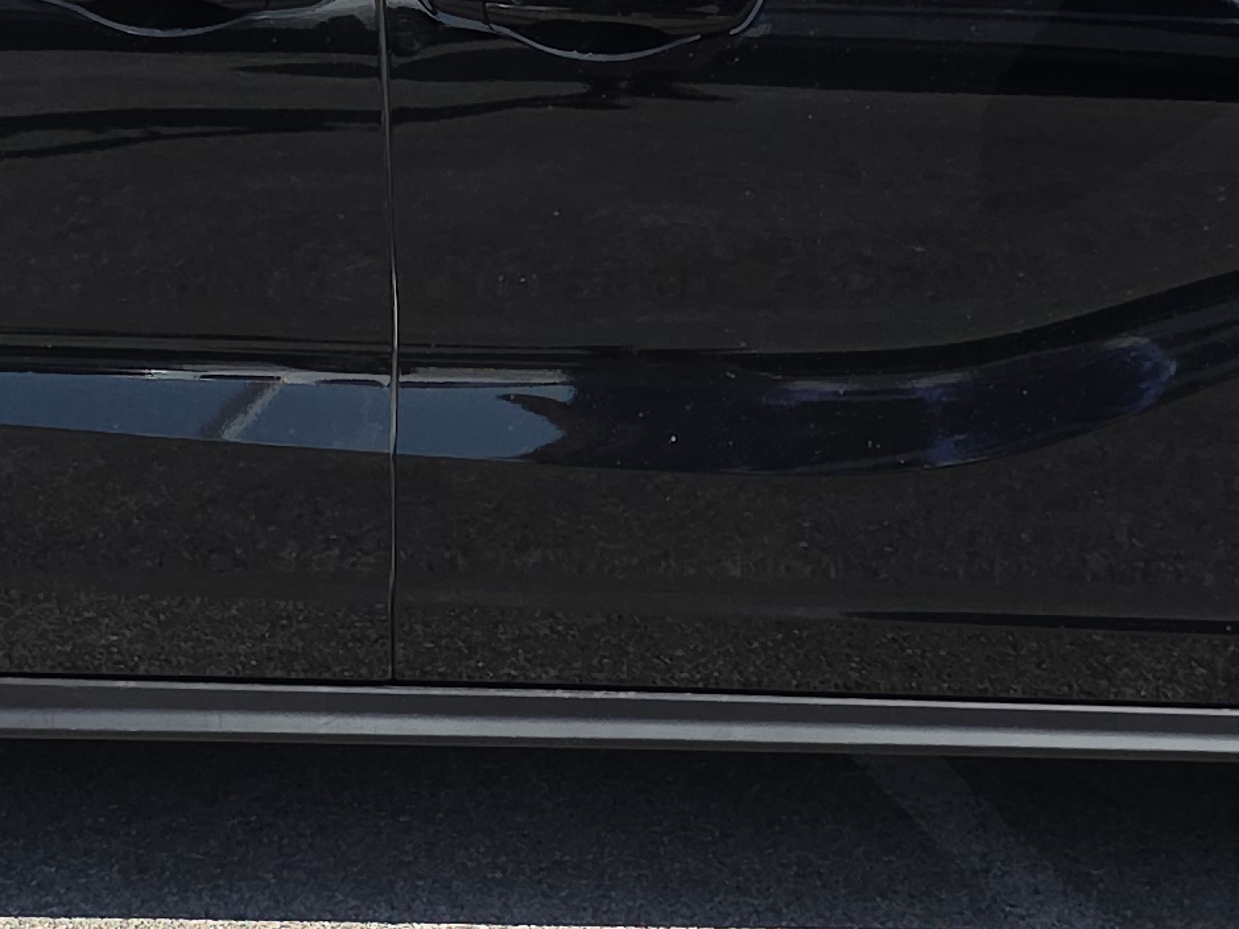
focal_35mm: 98
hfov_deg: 20.0
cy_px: 172
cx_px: 387
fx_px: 3507
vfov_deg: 15.0
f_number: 1.7
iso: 80
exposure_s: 1/4057
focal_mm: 6.3
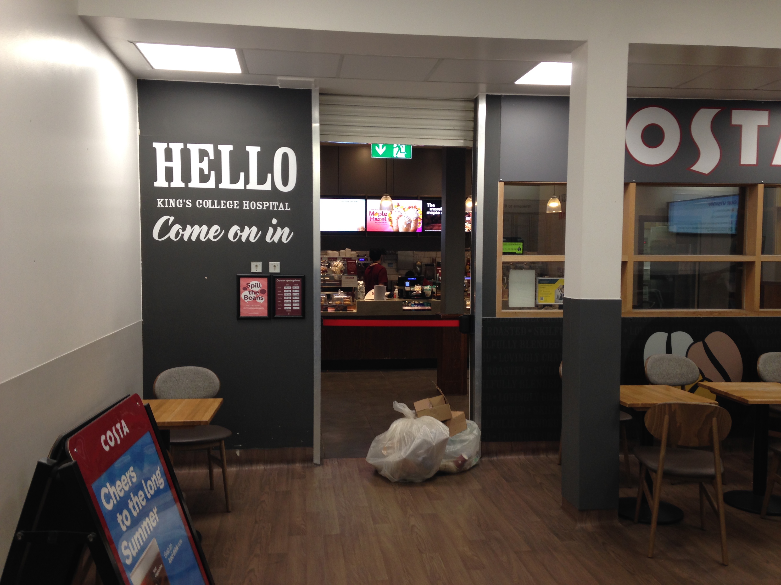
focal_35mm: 33
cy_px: 292
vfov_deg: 42.9
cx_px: 390
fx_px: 745
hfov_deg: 55.4
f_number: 2.4
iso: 50
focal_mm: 4.12
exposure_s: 1/20
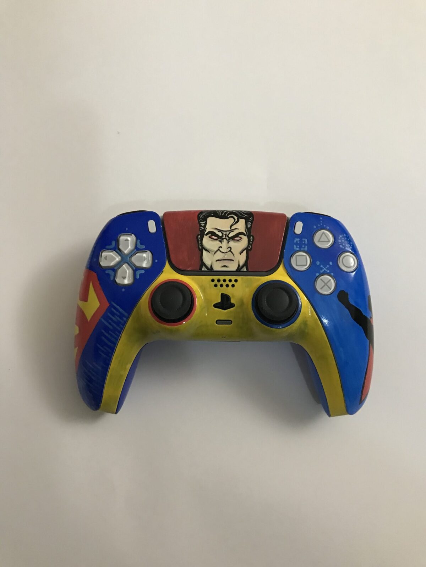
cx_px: 213
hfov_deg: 49.8
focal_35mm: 28
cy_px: 284
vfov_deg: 63.4
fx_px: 459
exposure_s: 1/11
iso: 100
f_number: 1.8
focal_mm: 3.99
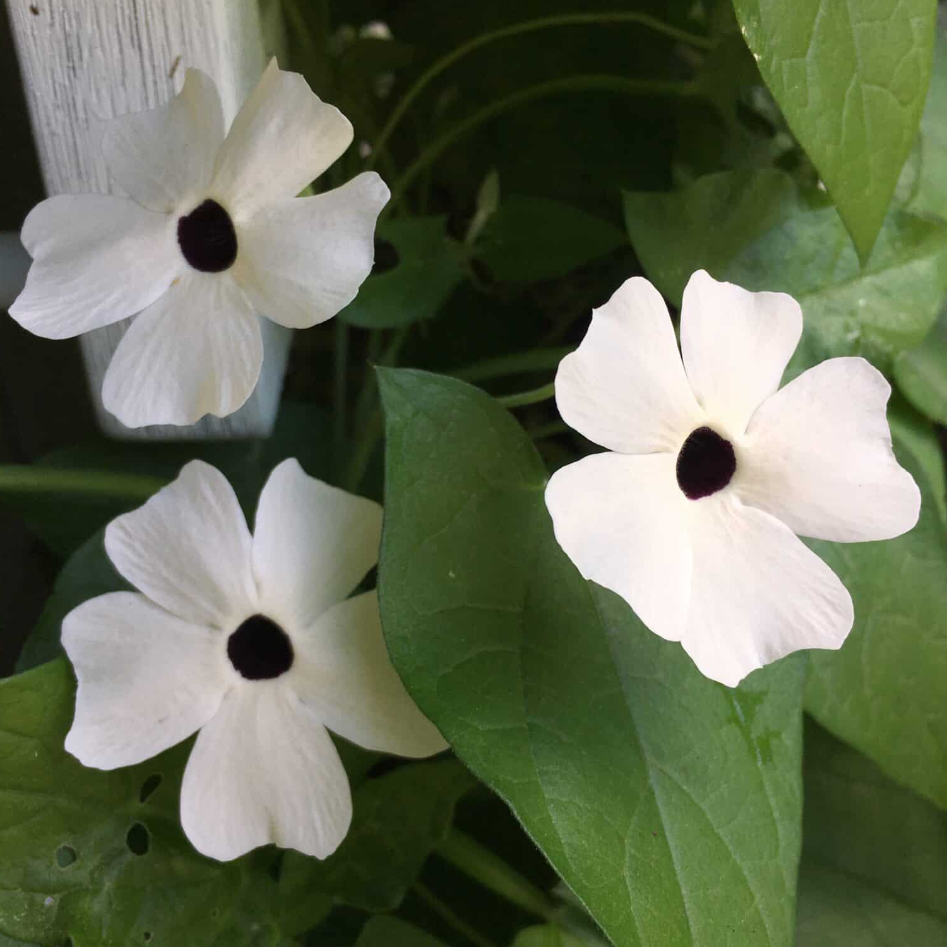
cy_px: 472
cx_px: 477
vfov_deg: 47.2
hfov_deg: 47.2
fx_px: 1083
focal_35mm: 35
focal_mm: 4.15
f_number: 2.2
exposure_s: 1/279
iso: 25
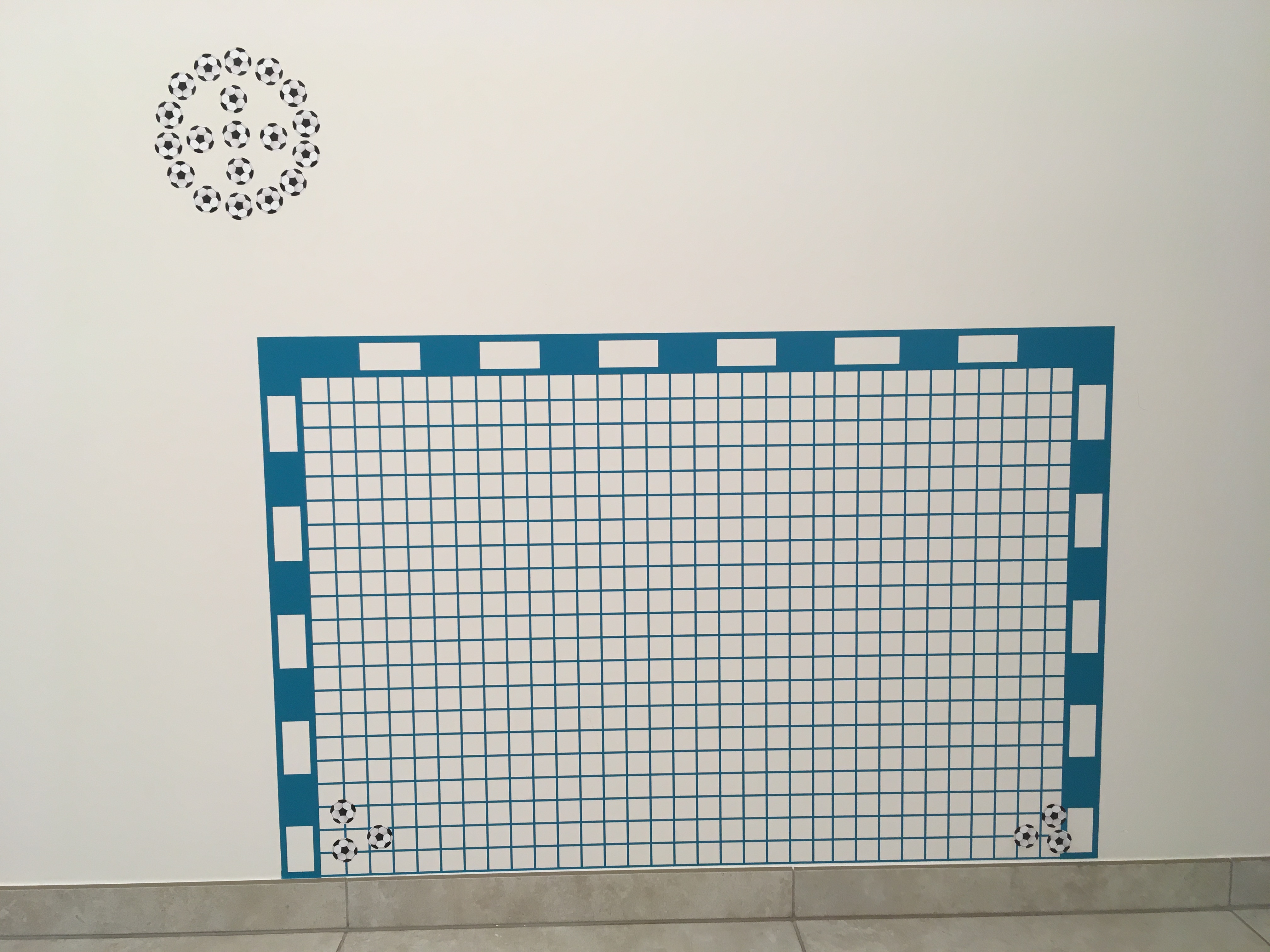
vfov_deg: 48.2
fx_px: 1064
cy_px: 476
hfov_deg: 61.7
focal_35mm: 29
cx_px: 635
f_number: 2.2
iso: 25
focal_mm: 4.15
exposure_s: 1/33
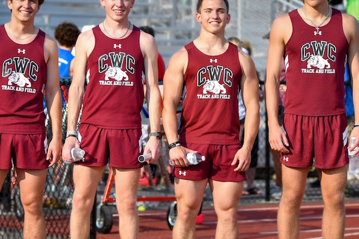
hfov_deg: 13.0
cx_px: 170
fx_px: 1576
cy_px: 128
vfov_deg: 8.7
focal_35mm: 158
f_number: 2.8
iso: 280
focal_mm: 70
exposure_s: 1/4000
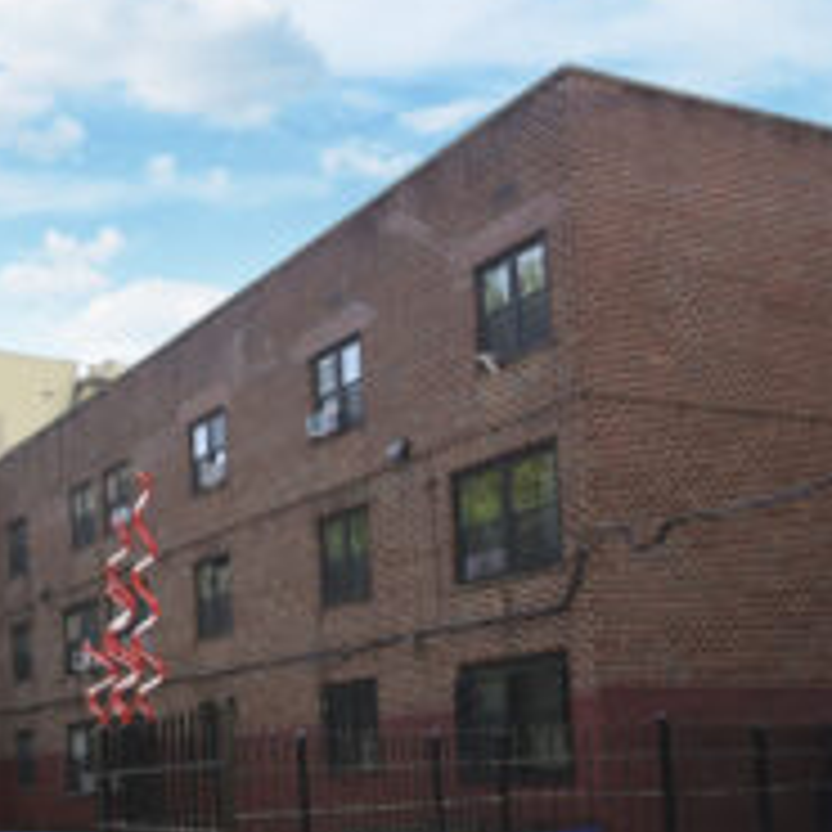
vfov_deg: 36.3
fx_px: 1196
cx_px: -117
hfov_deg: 32.8
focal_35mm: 44
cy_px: 729
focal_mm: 18
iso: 500
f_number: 4
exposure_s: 1/3200
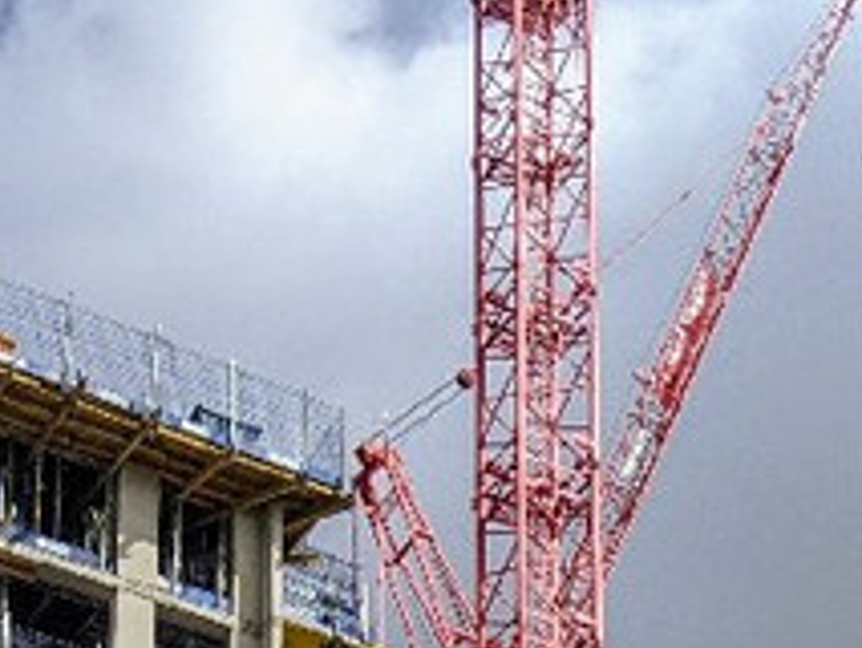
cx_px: 917
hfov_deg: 14.3
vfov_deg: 9.6
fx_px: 3364
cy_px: 1608
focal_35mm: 135
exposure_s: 1/4695
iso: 59
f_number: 1.8
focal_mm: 4.44
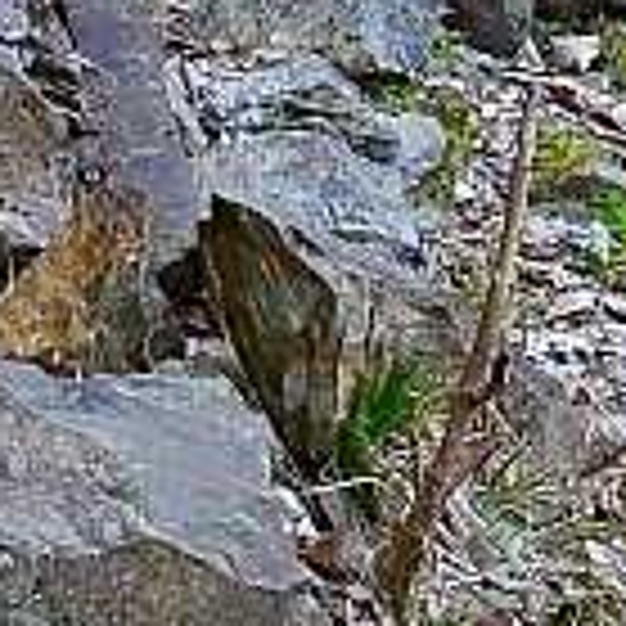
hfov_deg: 5.5
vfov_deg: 5.5
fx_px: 6540
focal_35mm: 320
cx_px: 369
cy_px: 435
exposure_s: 1/125
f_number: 5.6
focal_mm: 29
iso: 200
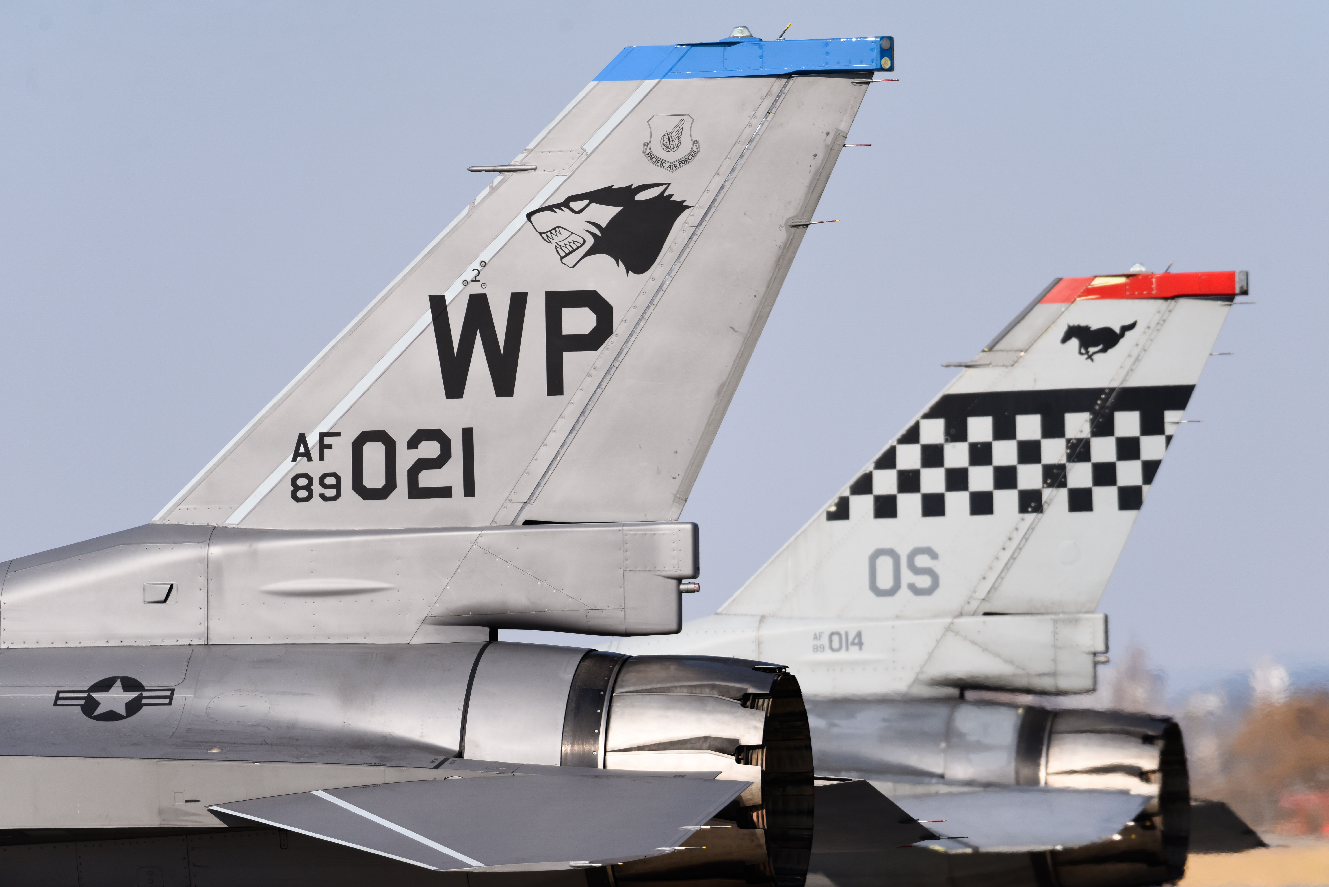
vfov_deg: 4.6
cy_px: 444
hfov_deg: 6.9
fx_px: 11078
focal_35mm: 300
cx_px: 664
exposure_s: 1/2000
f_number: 5.6
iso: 250
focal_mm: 300
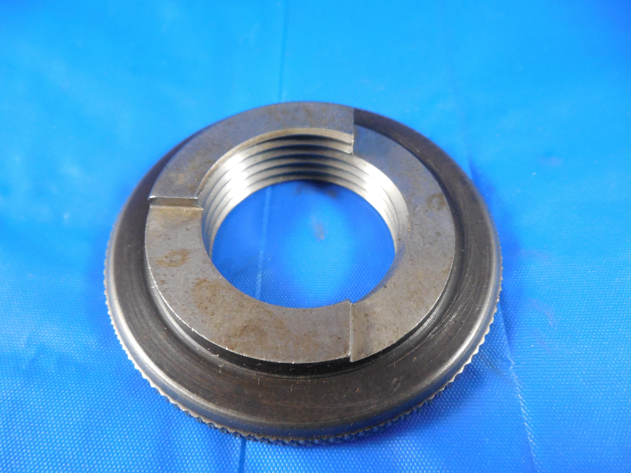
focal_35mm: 25
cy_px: 236
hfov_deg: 69.4
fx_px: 456
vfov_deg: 54.9
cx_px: 316
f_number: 3.3
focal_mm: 4.5
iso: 800
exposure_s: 1/40
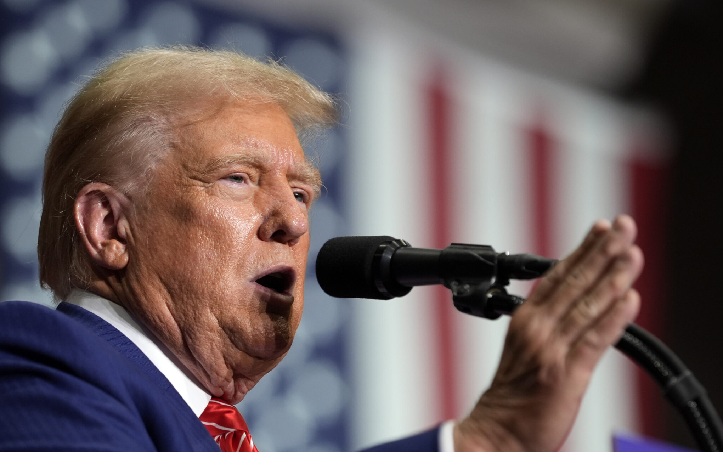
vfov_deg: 4.3
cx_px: 362
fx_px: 6050
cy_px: 241
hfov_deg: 6.8
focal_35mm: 307
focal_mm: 200
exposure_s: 1/640
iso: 1000
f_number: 3.2
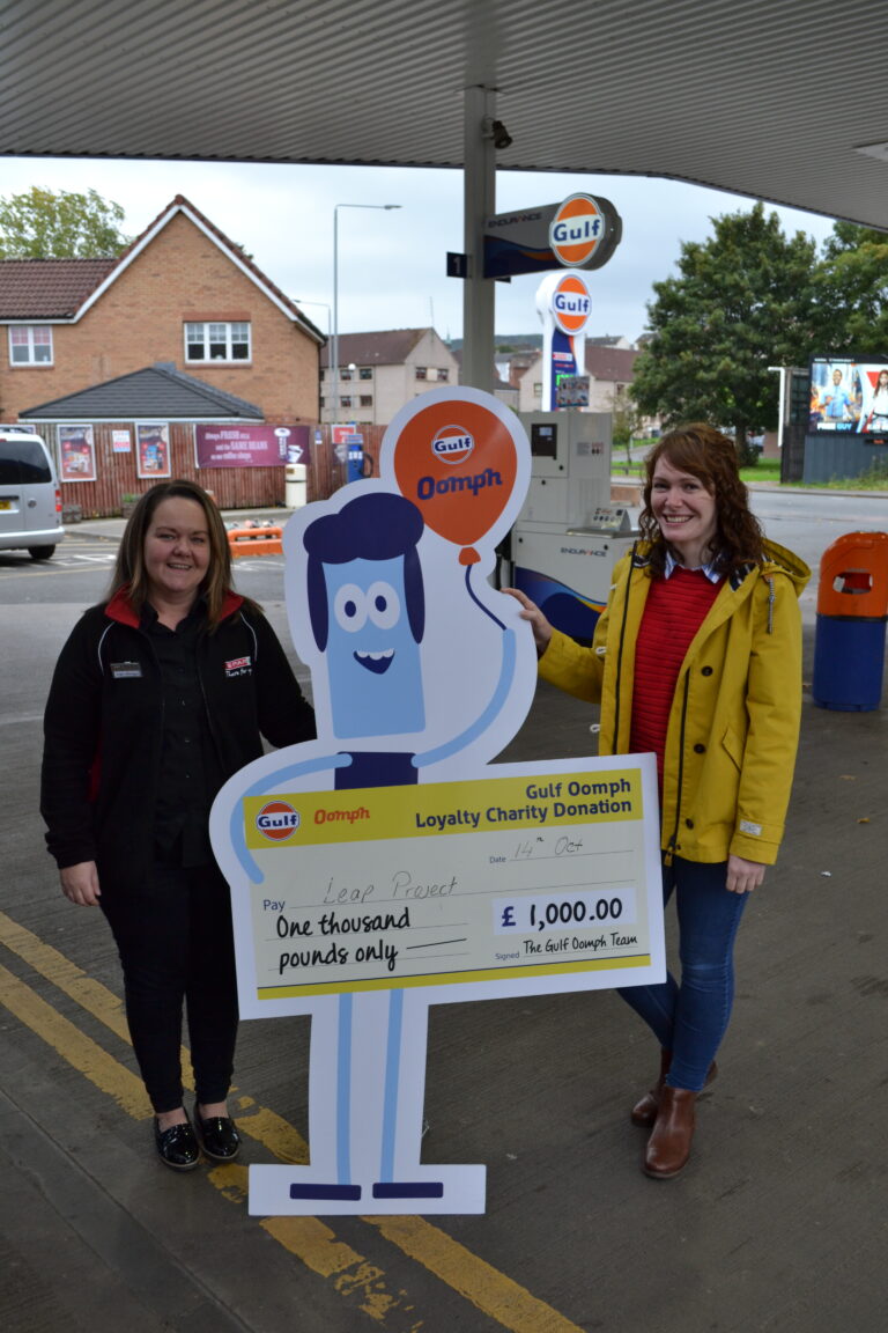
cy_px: 666
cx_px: 444
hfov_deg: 40.0
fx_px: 1221
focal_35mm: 33
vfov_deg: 57.2
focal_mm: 22
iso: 400
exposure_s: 1/125
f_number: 5.6
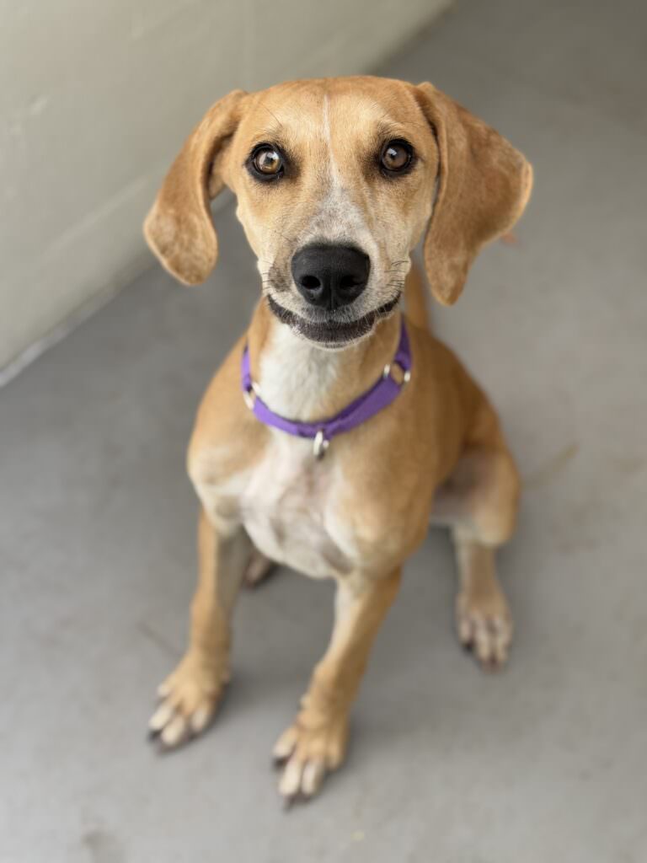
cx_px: 324
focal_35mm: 48
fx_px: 1196
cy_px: 432
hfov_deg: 30.3
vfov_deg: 39.7
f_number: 1.78
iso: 80
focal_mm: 6.76
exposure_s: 1/469
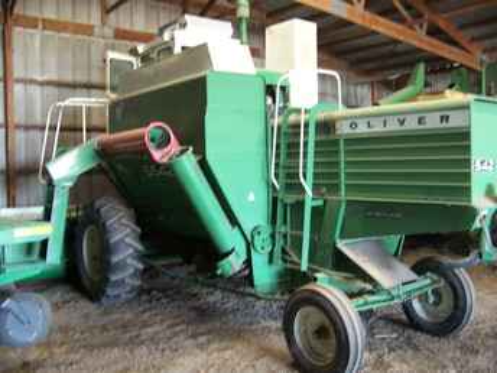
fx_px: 517
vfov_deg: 39.7
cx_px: 248
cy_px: 186
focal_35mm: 36
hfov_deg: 51.4
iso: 64
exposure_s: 1/4
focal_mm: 5.85
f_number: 2.8
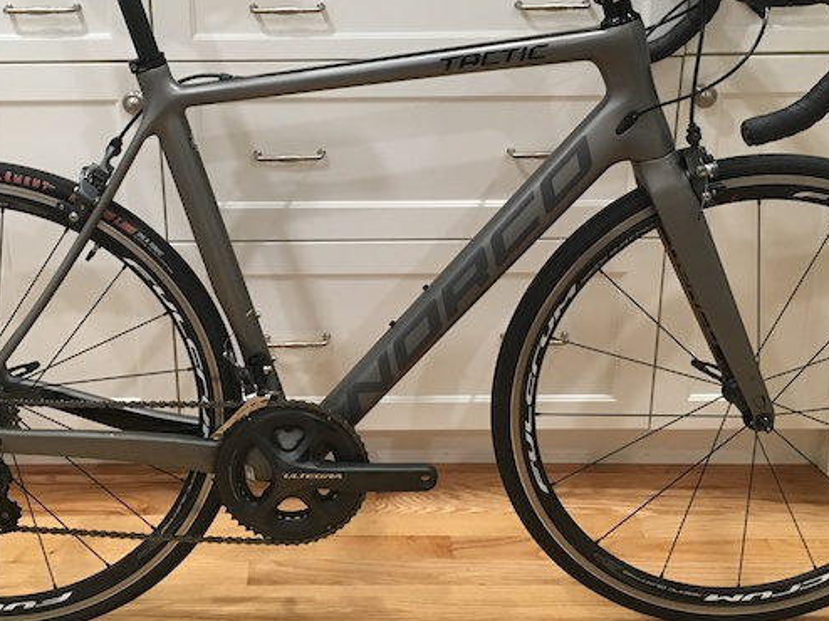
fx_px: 1125
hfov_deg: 40.4
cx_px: 354
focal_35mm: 47
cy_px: 201
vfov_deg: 30.6
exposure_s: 1/30
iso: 125
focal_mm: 4.15
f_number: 2.2
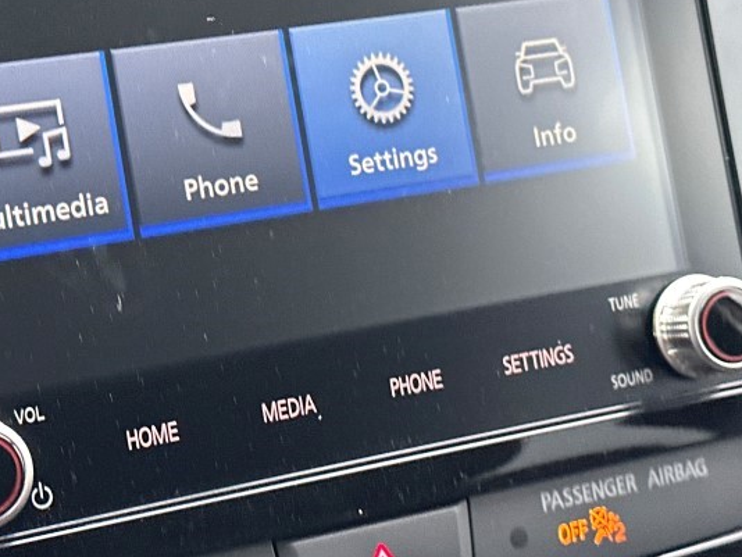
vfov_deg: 16.0
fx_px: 1973
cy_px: 181
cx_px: 233
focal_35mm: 92
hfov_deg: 21.2
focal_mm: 6.86
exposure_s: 1/33
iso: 250
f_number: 1.78
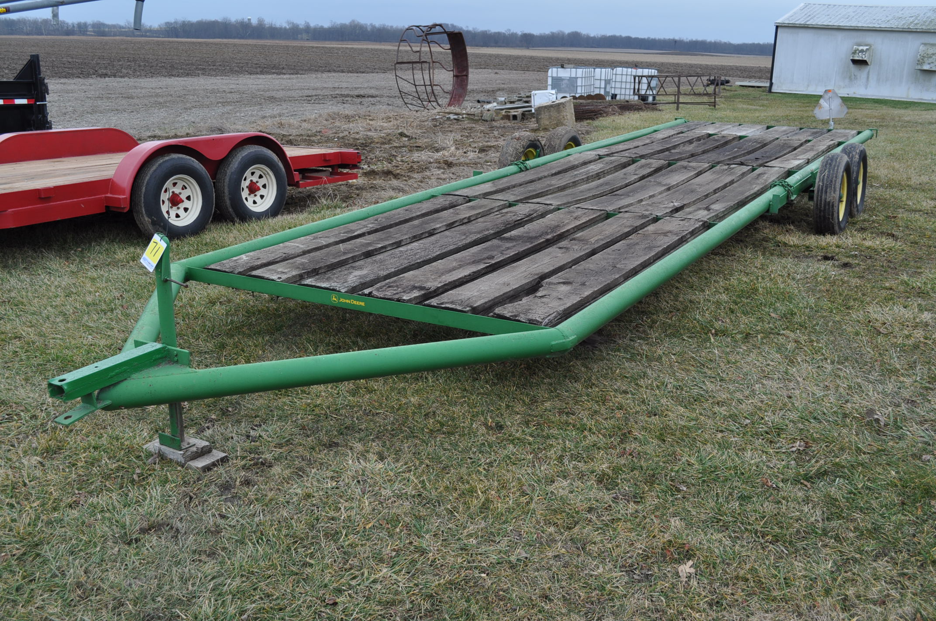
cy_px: 310
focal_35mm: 36
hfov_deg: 53.2
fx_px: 935
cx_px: 468
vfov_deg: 36.8
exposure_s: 1/200
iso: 200
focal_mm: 24
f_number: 7.1
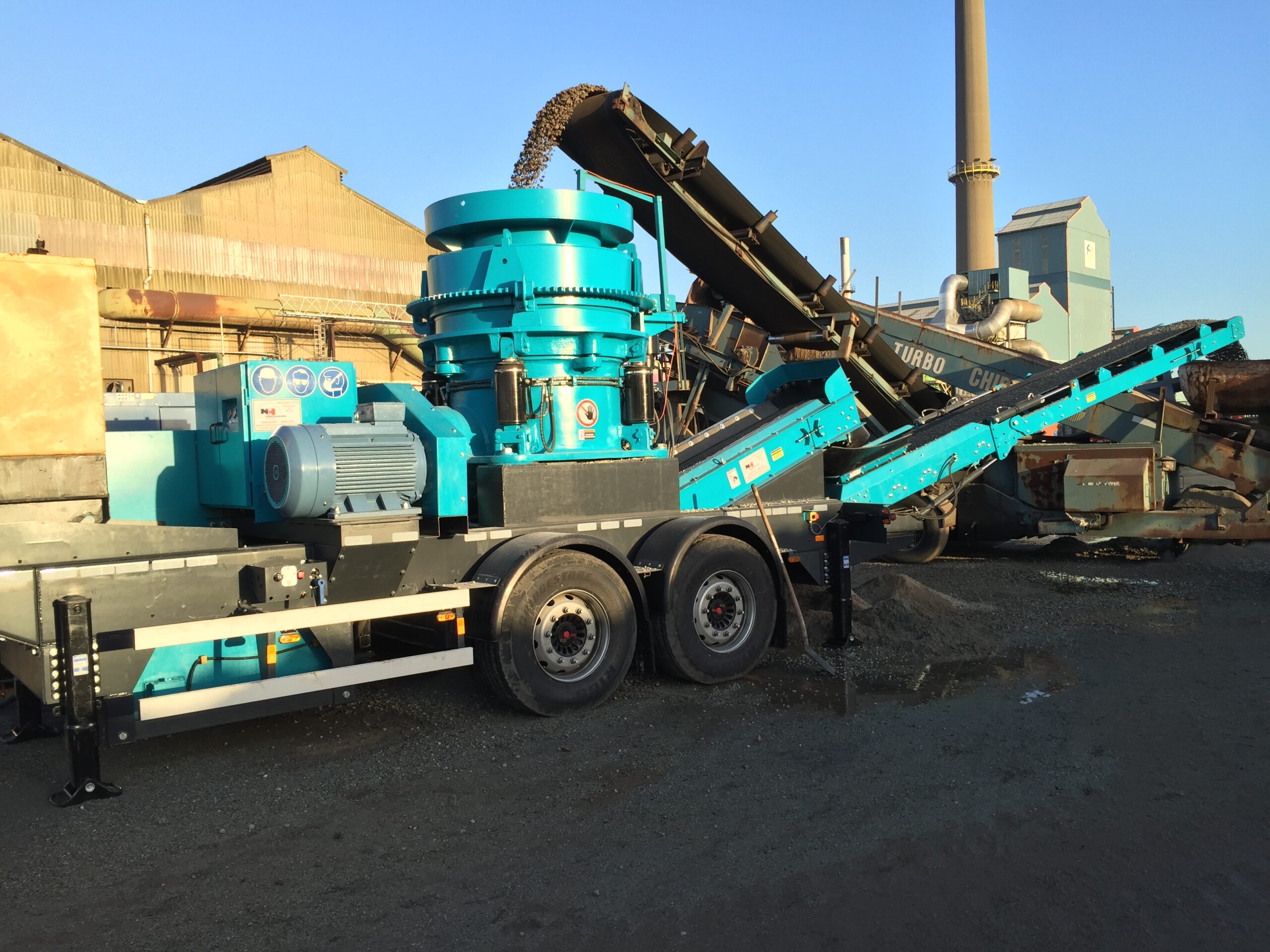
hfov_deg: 61.7
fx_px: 1064
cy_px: 476
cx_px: 635
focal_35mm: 29
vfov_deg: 48.2
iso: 32
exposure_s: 1/608
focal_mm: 4.15
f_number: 2.2
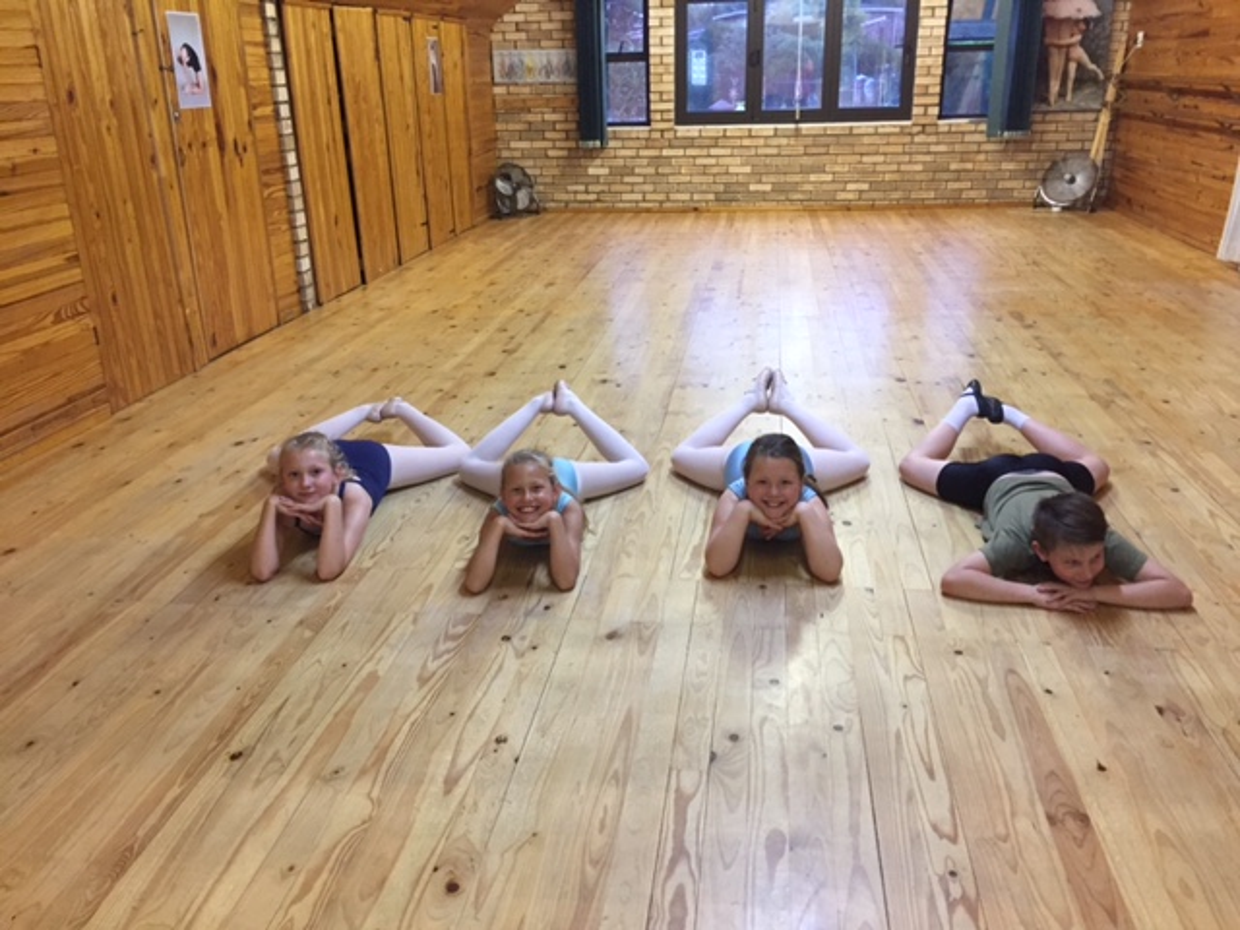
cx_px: 620
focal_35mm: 29
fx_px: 1039
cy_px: 465
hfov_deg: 61.7
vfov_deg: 48.2
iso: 250
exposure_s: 1/33
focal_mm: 4.15
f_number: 2.2
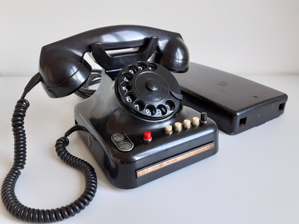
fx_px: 233
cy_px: 112
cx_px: 150
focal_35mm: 27
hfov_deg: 65.3
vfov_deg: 51.4
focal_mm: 3.6
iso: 125
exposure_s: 1/50
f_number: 1.9
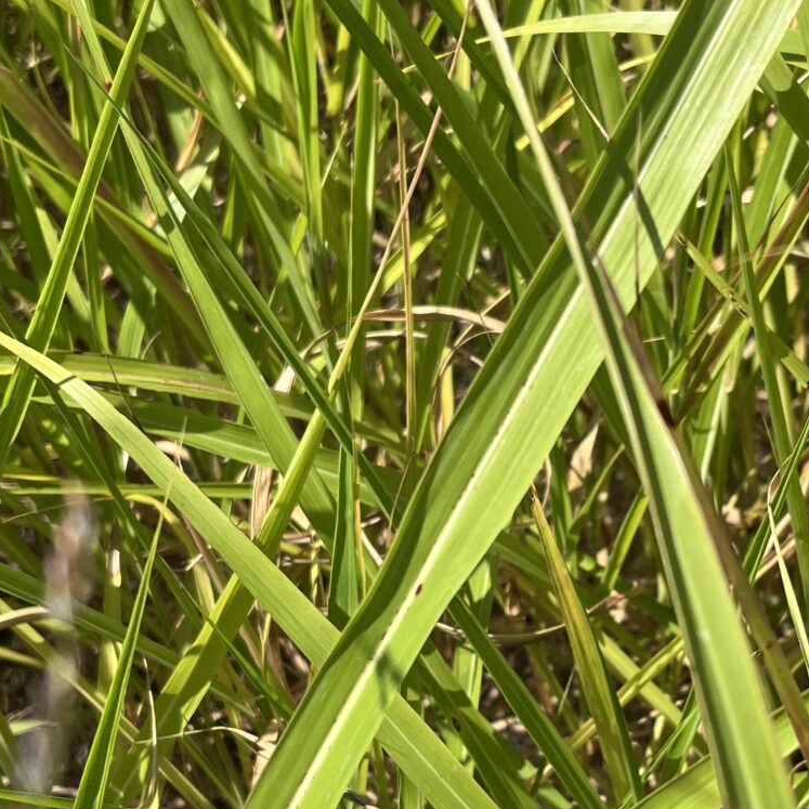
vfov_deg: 27.2
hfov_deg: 27.1
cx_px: 556
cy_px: 501
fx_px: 1666
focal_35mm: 63
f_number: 1.6
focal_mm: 5.1
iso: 50
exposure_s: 1/2410
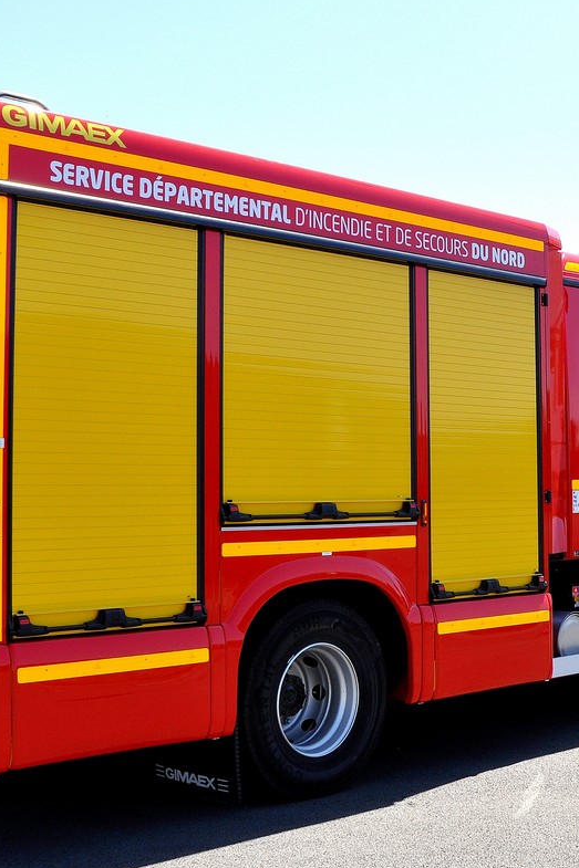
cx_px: 358
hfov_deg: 24.5
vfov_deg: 36.2
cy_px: 380
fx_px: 1327
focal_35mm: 55
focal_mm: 18
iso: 200
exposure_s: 1/125
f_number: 11
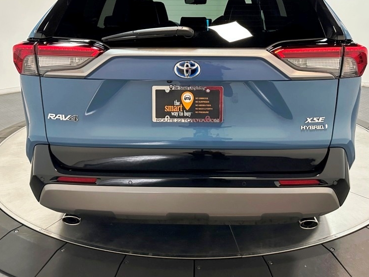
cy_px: 109
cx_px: 196
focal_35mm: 33
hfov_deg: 55.3
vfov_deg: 42.7
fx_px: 352
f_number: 1.78
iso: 500
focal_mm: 6.86
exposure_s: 1/60
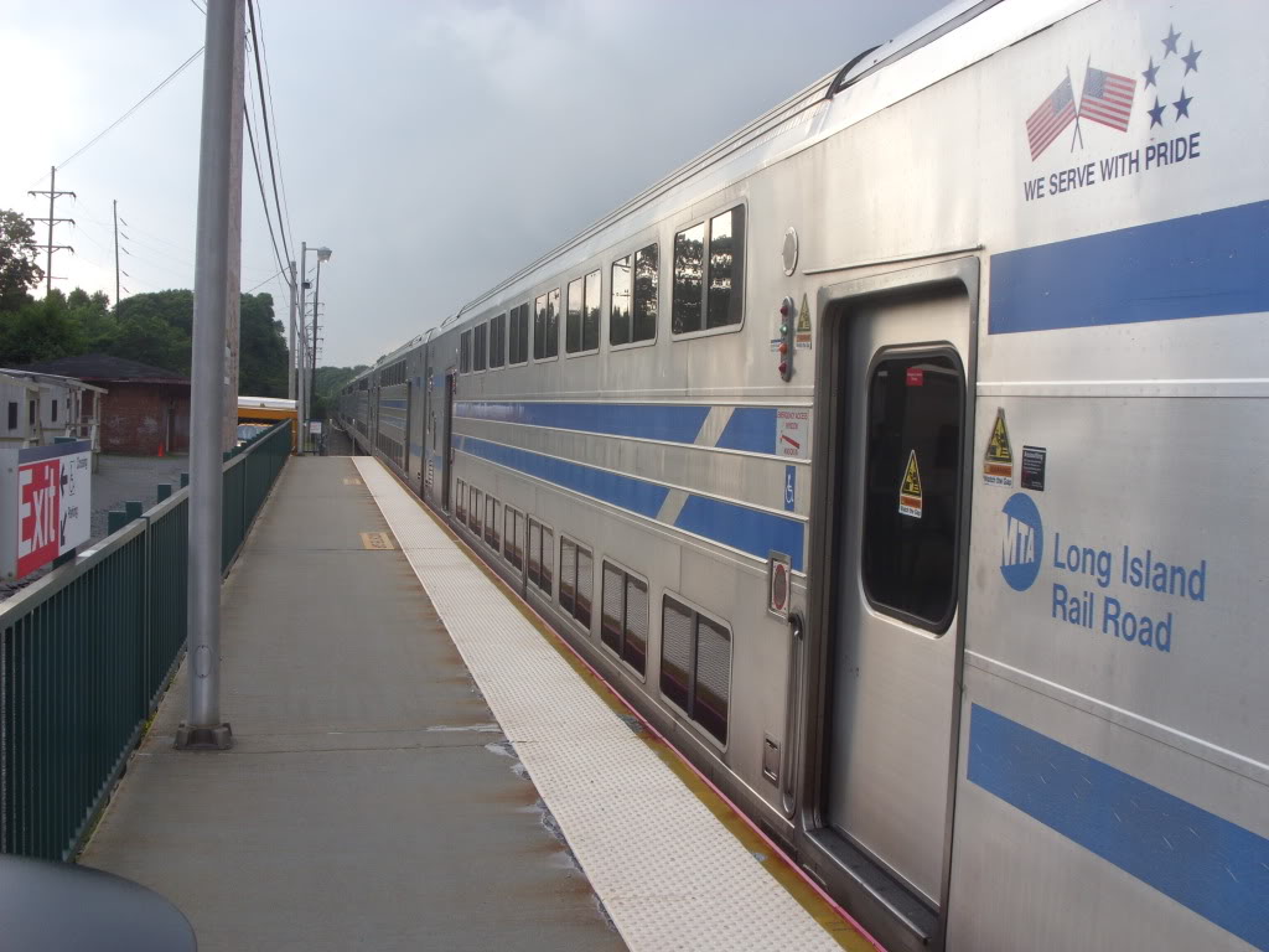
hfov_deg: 49.0
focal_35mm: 38
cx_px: 634
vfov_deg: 37.7
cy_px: 476
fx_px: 1393
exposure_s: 1/161
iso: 50
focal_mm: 6.3
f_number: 4.9
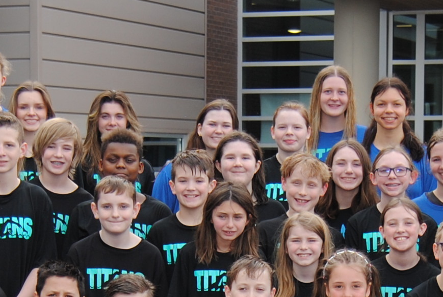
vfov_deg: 9.2
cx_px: 241
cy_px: 426
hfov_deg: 13.9
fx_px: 1811
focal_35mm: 147
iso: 100
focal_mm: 22
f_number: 3.8
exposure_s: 1/200
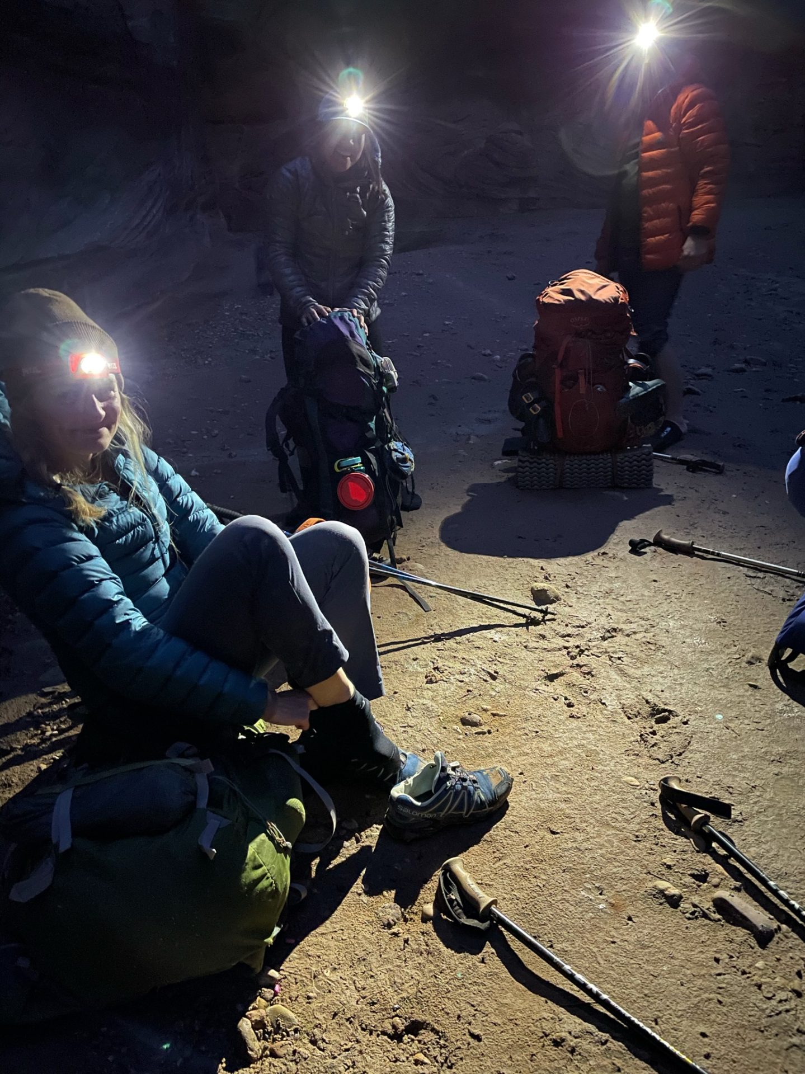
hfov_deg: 53.0
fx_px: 807
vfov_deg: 67.3
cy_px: 537
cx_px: 402
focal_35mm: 26
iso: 800
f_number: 1.6
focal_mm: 4.2
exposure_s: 1/7
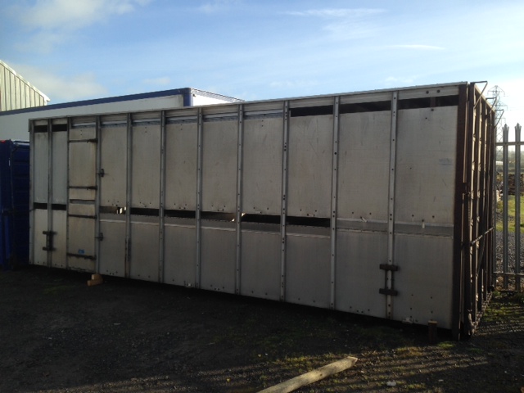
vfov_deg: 42.9
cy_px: 196
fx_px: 500
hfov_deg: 55.4
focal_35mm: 33
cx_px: 262
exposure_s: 1/821
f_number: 2.4
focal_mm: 4.12
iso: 50
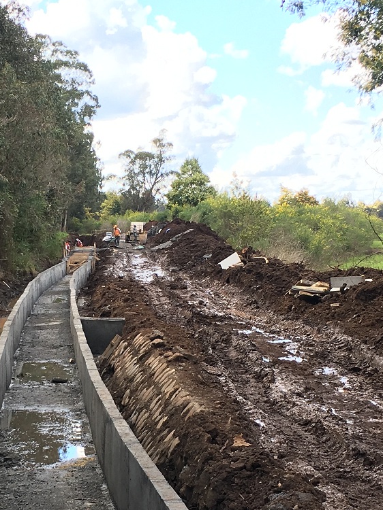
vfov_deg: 24.9
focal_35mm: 78
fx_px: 1151
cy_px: 343
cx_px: 74
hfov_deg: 18.7
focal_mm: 4.15
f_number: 2.2
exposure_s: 1/209
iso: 25
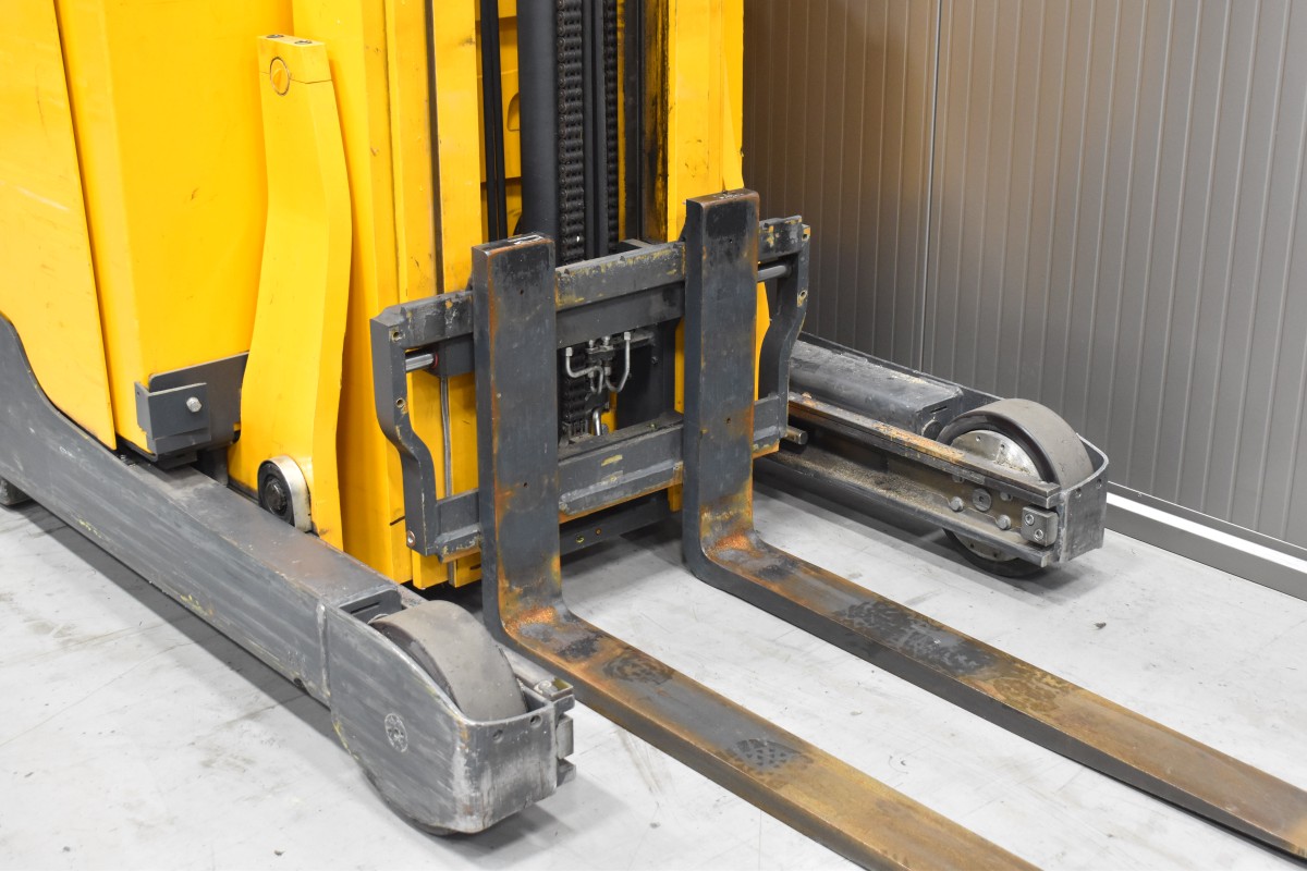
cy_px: 436
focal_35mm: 51
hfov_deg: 38.9
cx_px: 654
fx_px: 1851
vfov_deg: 26.5
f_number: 5.6
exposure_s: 1/25
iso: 1600
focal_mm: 34
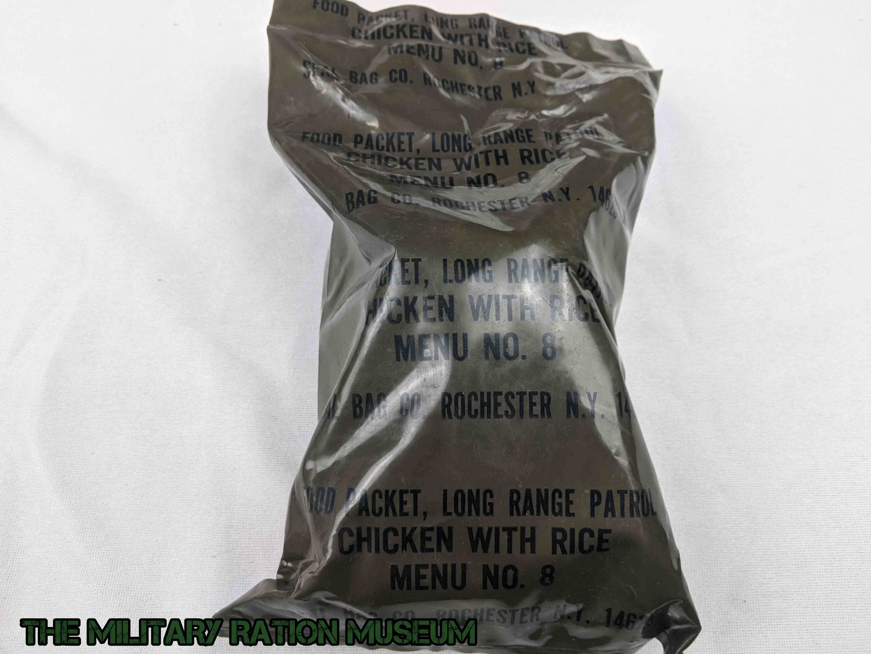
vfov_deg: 51.4
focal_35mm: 27
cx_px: 436
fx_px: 679
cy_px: 327
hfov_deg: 65.3
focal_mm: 4.44
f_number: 1.8
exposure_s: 1/125
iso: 102
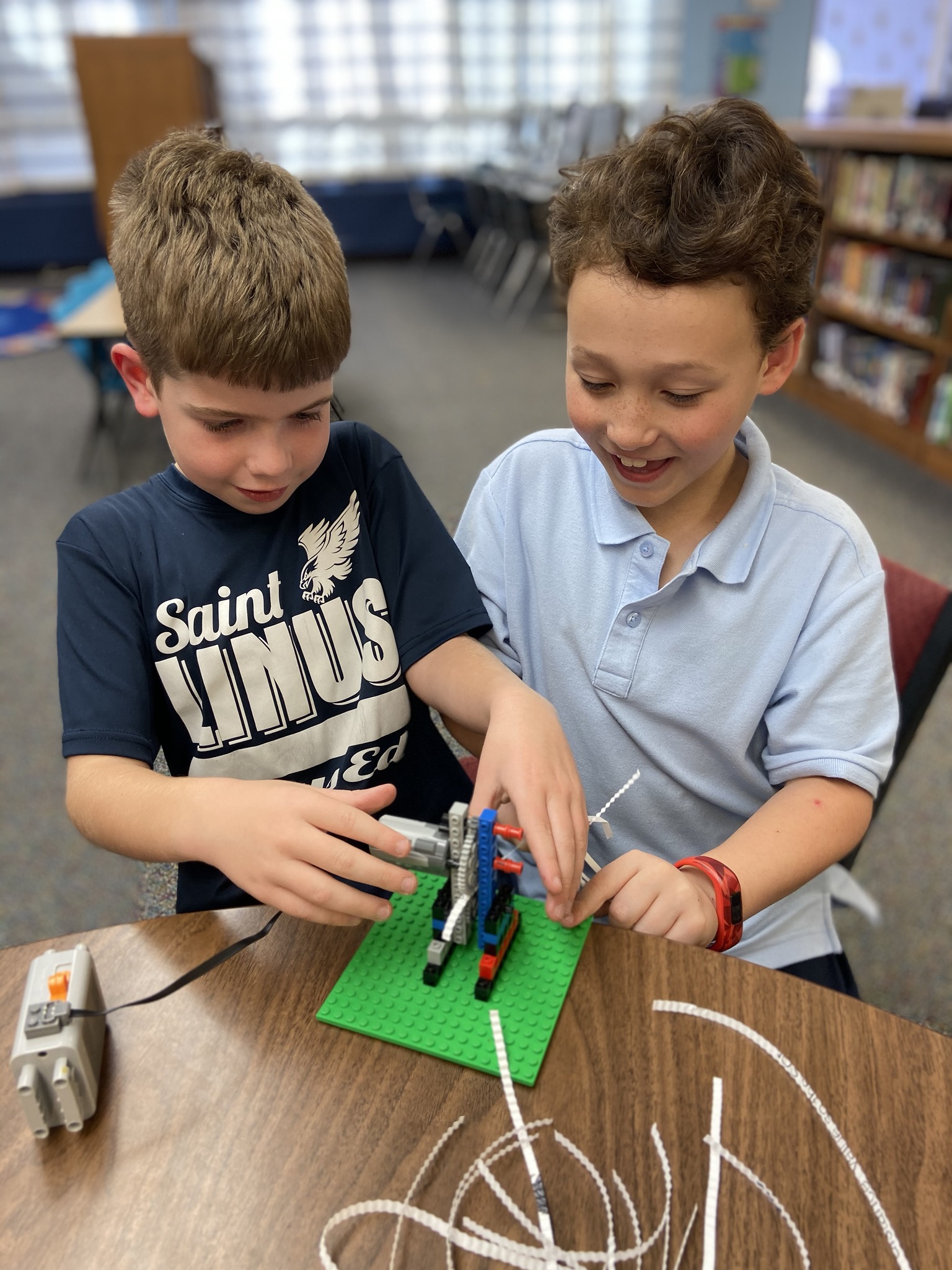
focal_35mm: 26
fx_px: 953
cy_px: 635
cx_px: 476
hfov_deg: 53.1
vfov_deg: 67.3
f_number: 1.8
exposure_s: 1/60
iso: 80
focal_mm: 4.25
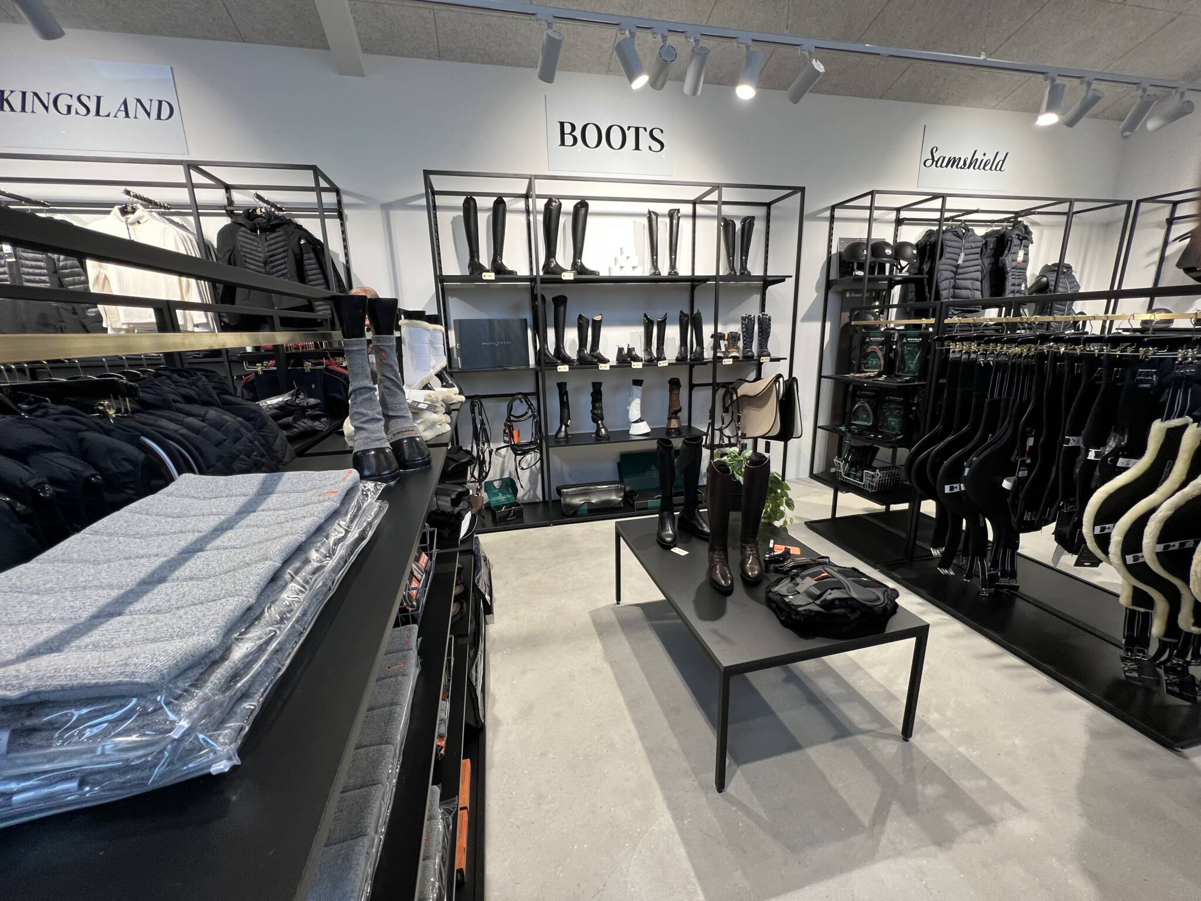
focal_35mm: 13
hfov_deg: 106.2
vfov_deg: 89.9
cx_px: 600
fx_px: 451
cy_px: 450
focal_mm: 1.57
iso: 160
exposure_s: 1/100
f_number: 1.8
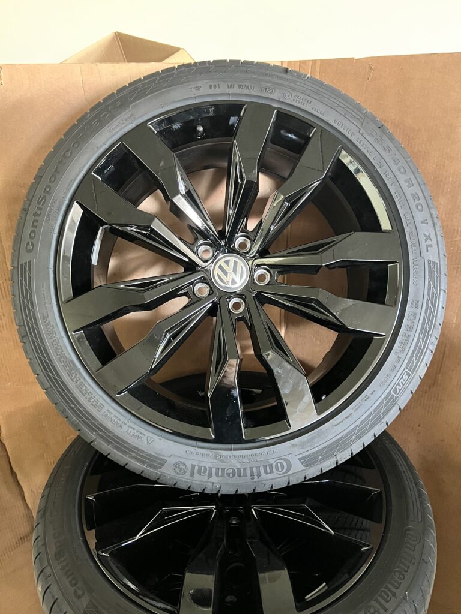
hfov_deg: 53.1
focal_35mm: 26
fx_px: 462
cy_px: 307
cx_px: 230
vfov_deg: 67.3
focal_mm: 5.7
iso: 800
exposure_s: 1/30
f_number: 1.5
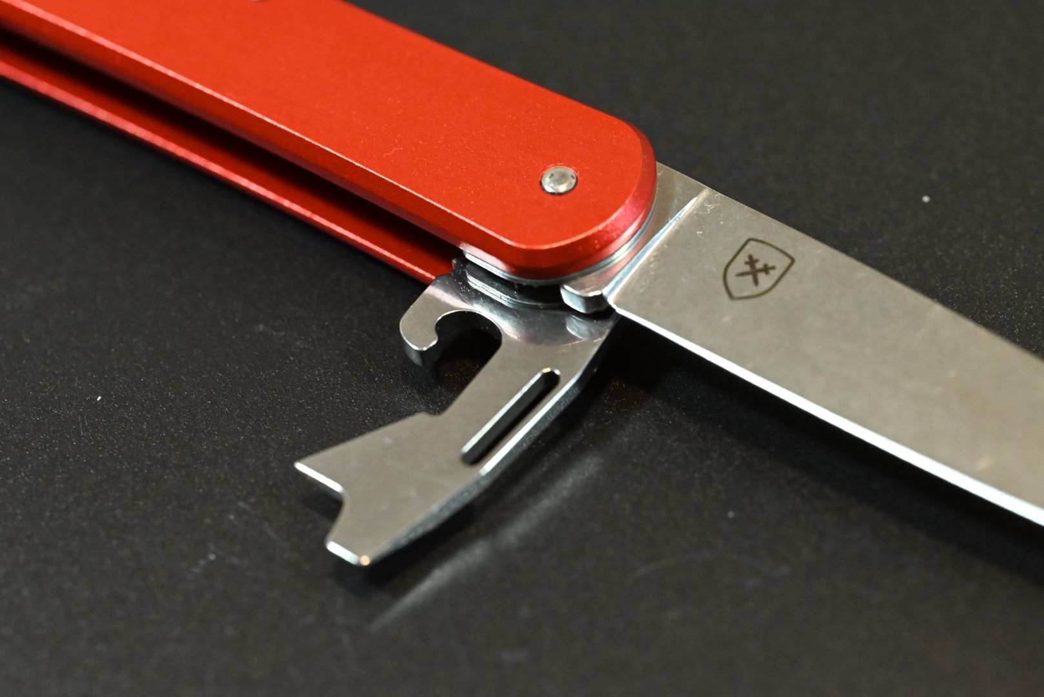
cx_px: 522
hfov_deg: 19.4
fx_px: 3046
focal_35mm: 105
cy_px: 348
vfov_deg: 13.1
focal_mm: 105
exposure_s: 1/125
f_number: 10
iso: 9000
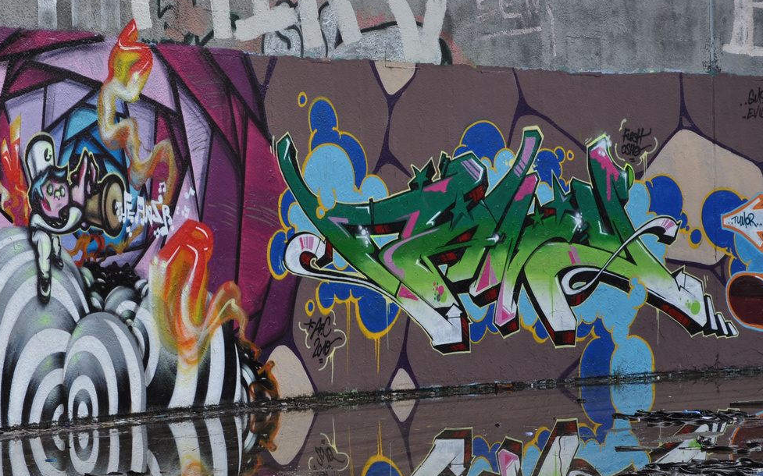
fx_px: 2907
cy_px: 387
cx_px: 205
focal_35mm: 140
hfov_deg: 14.9
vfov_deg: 9.3
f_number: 8
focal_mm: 55
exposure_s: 1/320
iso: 200
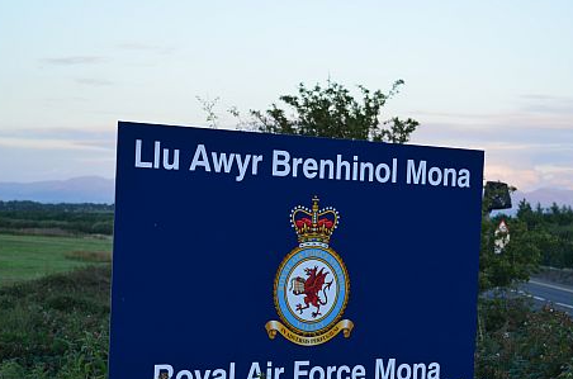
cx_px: 307
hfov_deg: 24.0
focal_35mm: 85
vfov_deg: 15.9
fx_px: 1350
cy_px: 256
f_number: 5.6
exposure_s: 1/125
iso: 280
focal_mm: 40
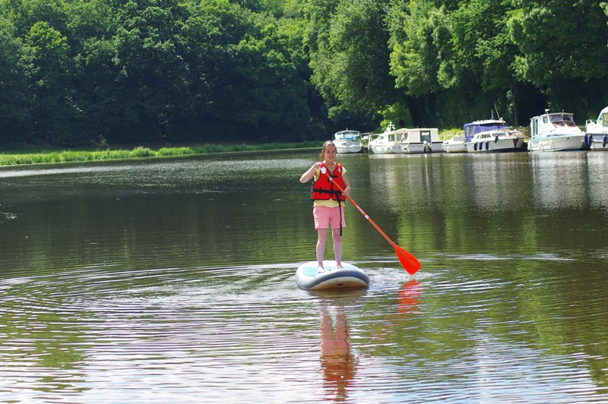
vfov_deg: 12.2
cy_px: 202
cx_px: 304
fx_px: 1890
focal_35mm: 112
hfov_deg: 18.3
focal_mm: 75
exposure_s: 1/180
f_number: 5.6
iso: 100
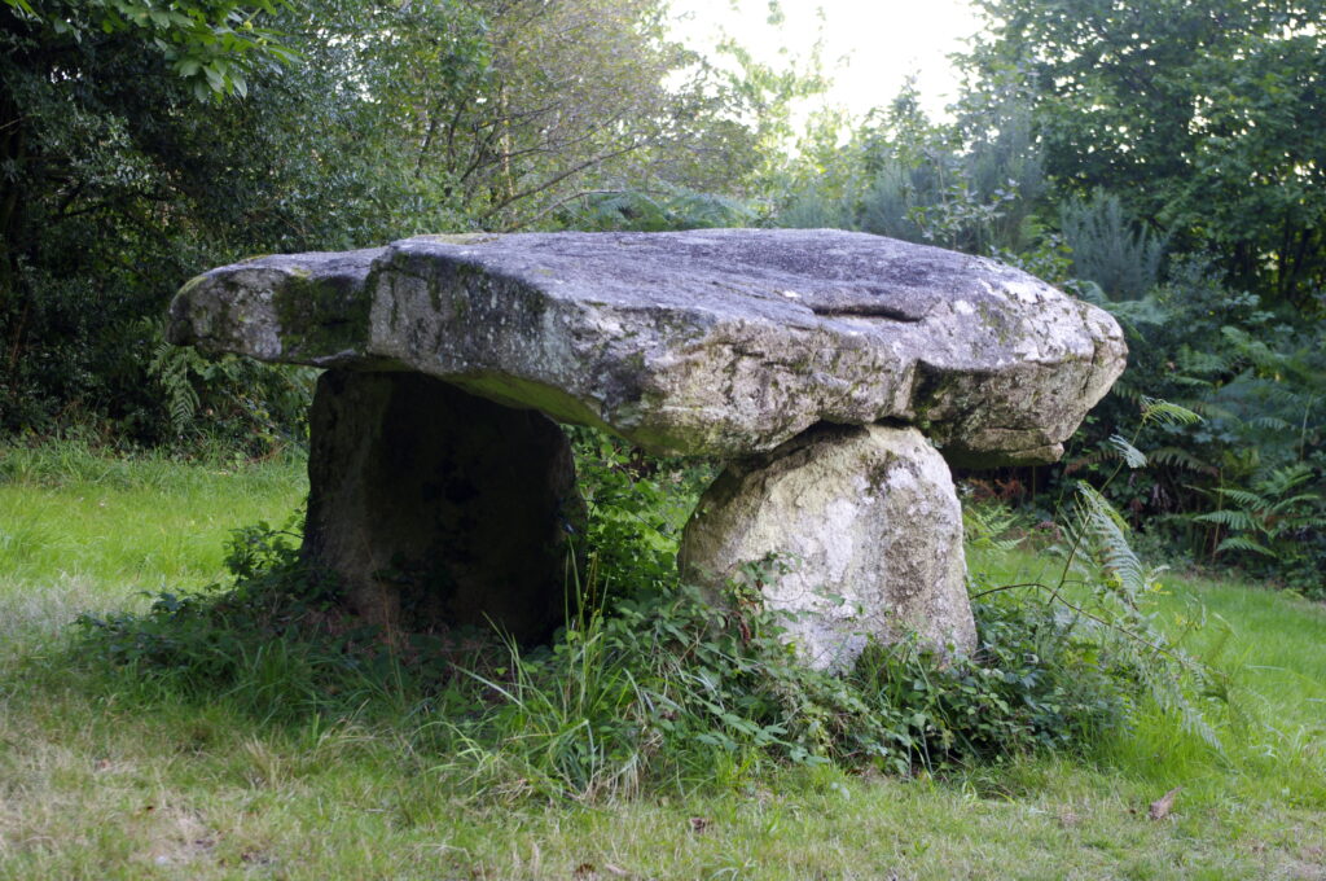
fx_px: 2759
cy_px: 440
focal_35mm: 75
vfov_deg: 18.1
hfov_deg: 27.0
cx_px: 663
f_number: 5.6
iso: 200
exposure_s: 1/25
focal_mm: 50
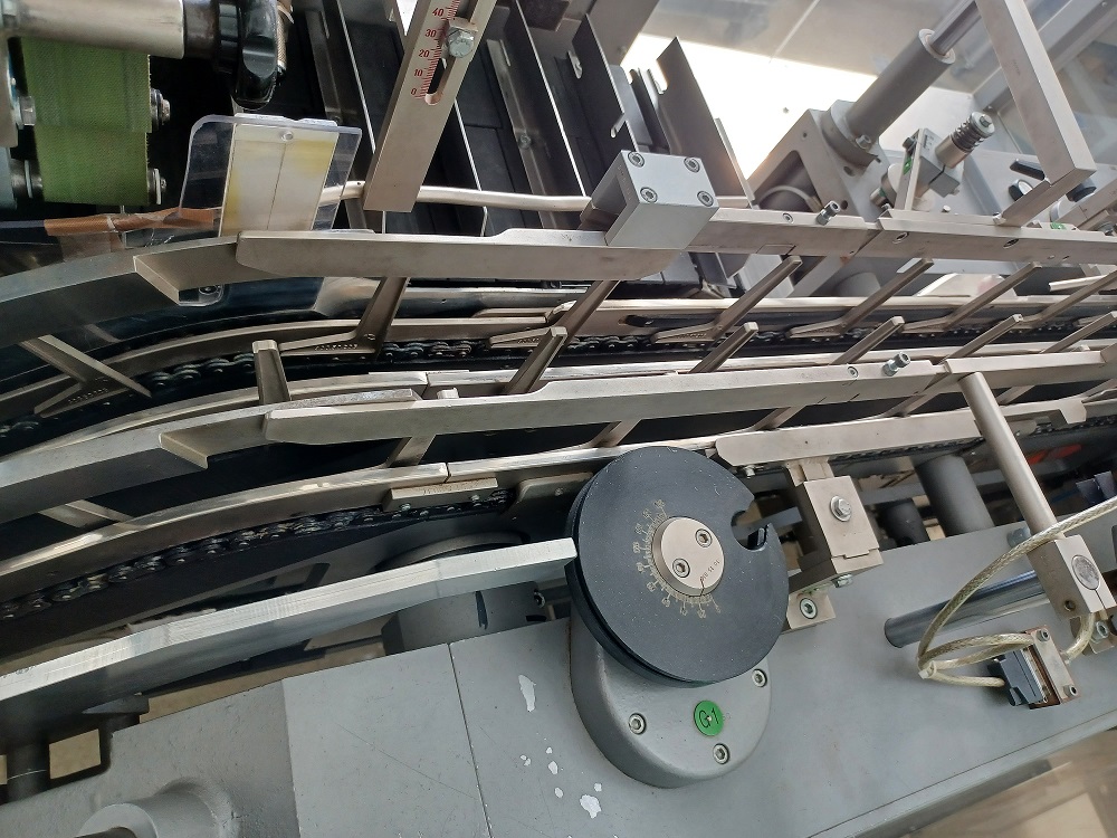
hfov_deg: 69.4
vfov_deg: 54.9
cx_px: 558
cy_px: 419
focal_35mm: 25
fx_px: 807
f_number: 1.8
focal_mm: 4.6
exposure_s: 1/49
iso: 250
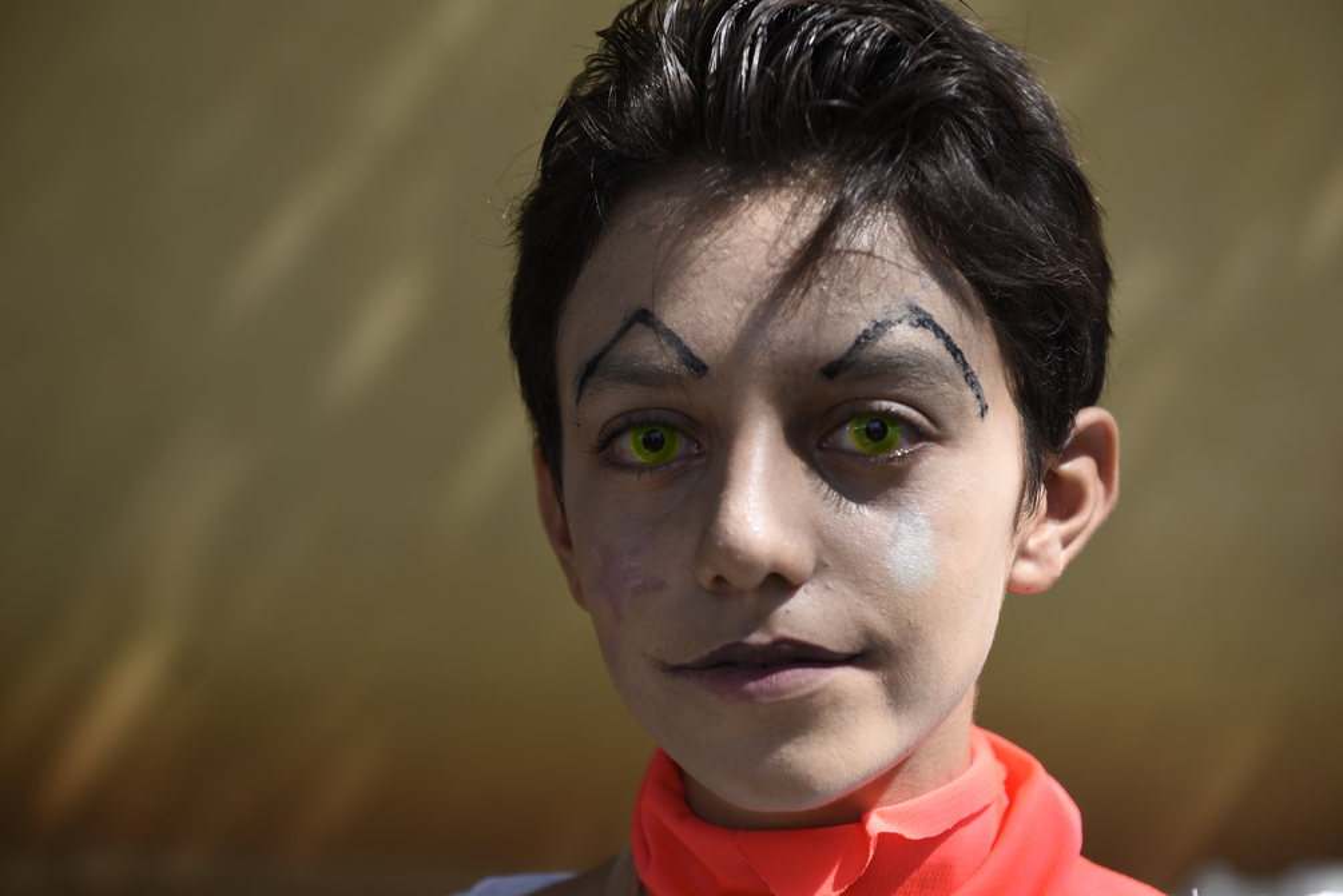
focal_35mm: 70
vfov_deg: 19.5
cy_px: 448
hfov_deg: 28.8
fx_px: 2612
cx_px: 672
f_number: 4
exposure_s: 1/320
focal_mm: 70
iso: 100
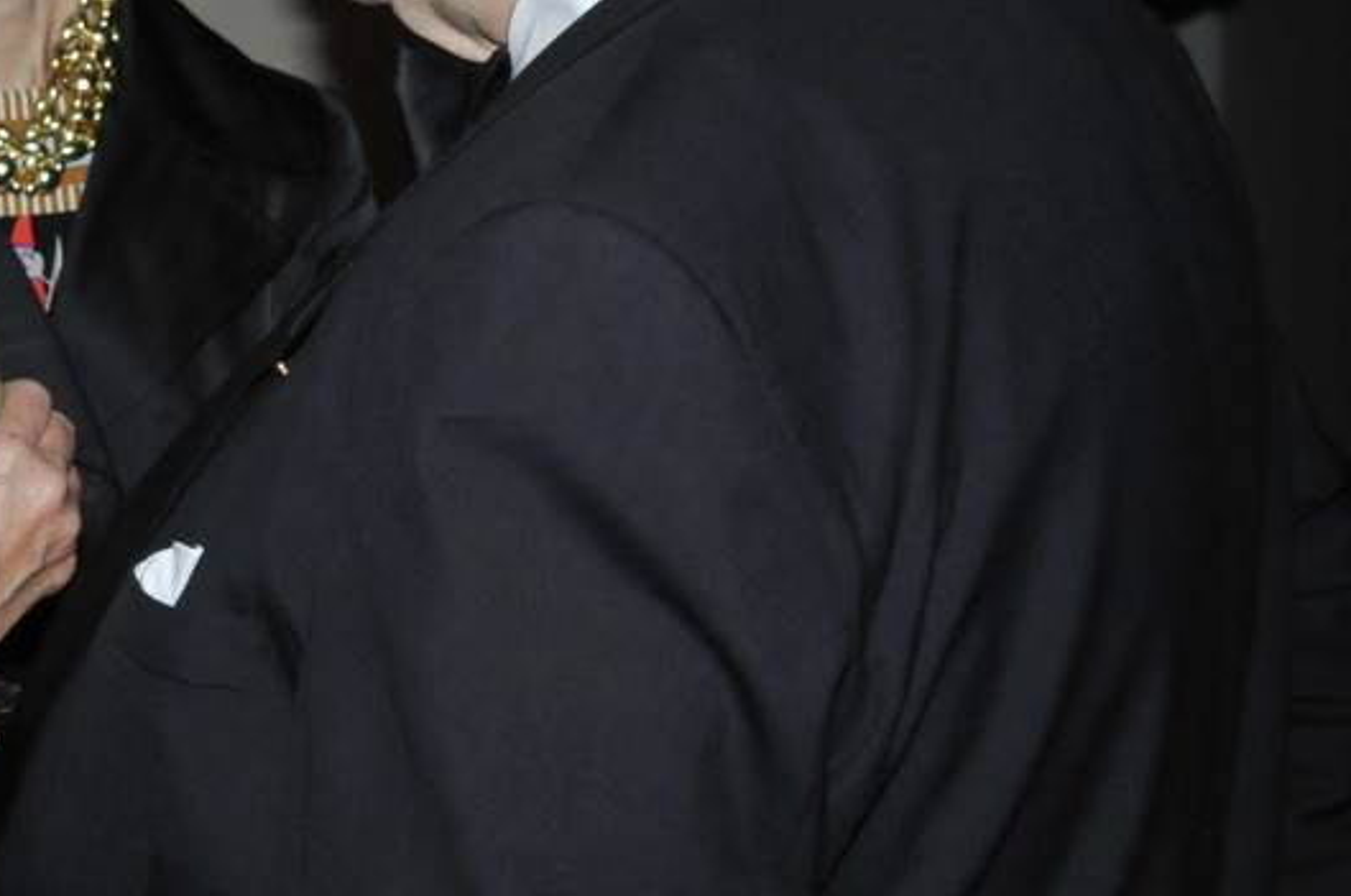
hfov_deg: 21.6
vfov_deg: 14.5
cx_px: 209
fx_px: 3485
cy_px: 89
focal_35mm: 93
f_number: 3.5
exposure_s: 1/250
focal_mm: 32
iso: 800
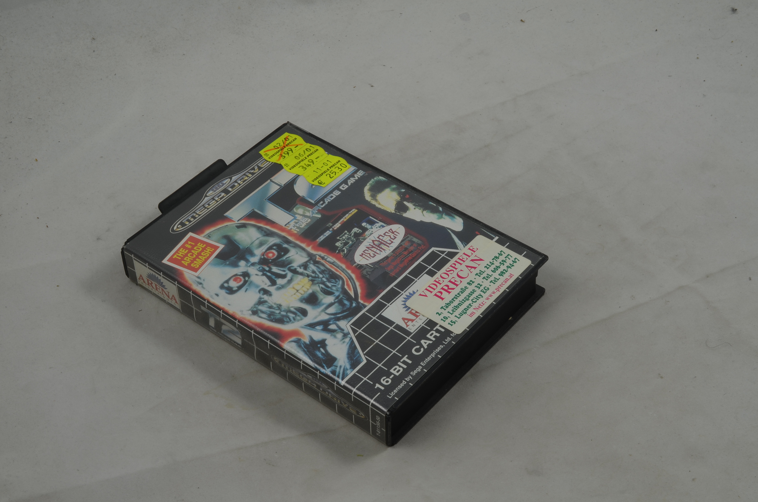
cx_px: 379
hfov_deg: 33.5
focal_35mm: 60
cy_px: 251
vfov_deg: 22.5
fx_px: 1261
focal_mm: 40
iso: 100
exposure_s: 1/2.5
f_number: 20
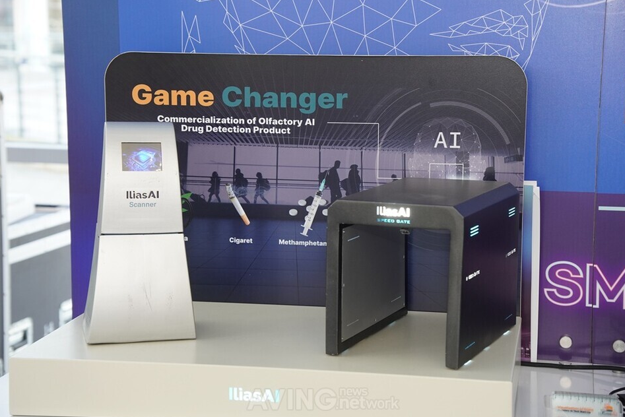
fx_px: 1320
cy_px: 210
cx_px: 313
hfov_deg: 26.6
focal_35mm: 76
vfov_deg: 18.0
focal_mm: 50
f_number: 4
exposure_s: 1/160
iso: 800
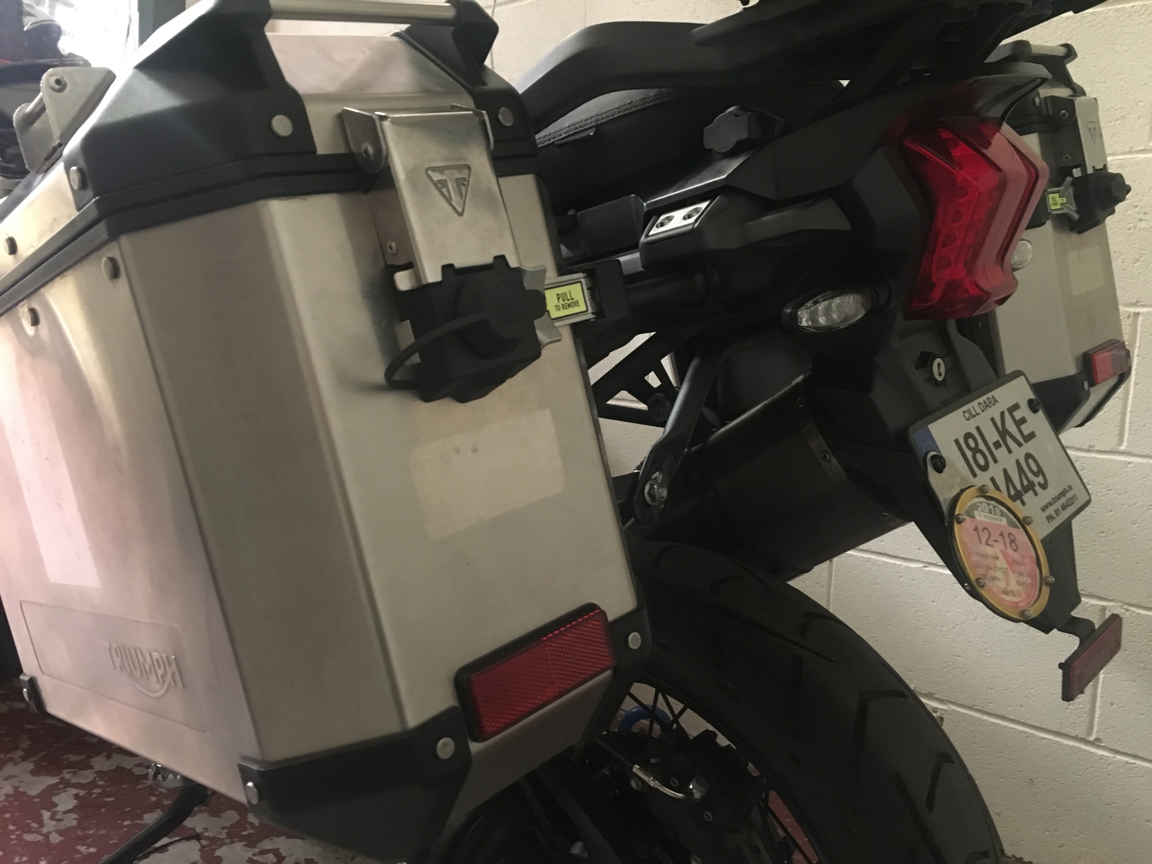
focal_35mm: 29
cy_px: 432
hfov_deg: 61.7
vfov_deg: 48.2
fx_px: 965
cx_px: 576
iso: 400
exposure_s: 1/17
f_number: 2.2
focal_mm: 4.15
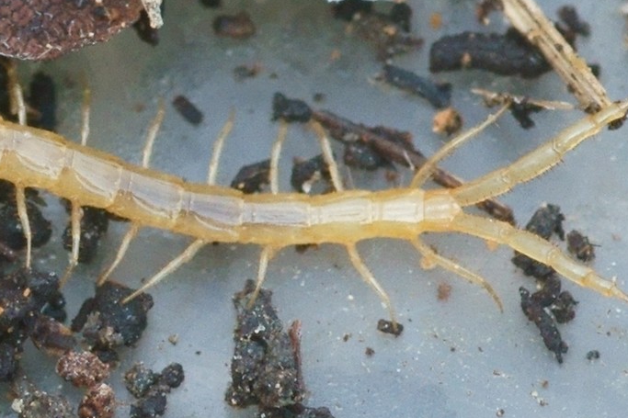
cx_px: 346
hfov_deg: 11.1
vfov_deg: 7.4
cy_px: 210
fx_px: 3219
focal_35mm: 185
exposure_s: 1/125
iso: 800
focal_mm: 105
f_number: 8
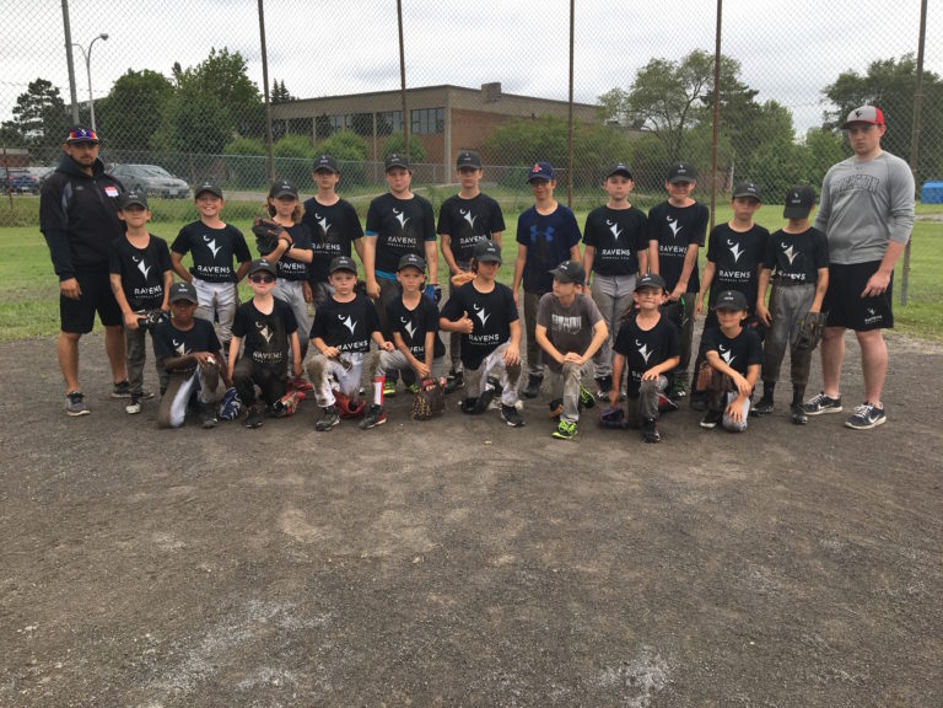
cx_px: 472
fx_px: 790
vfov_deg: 48.2
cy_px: 354
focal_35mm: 29
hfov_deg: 61.7
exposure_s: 1/509
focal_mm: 4.15
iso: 25
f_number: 2.2
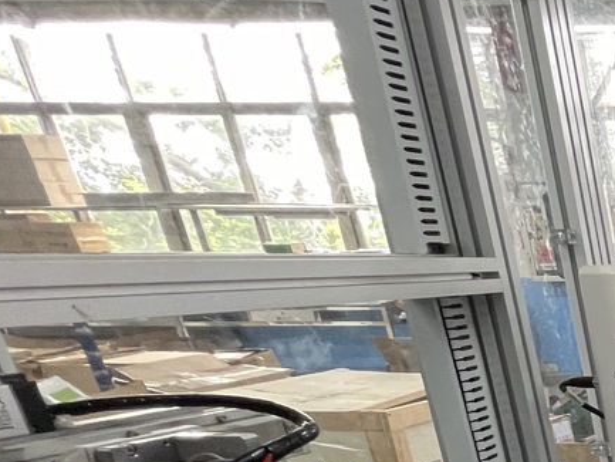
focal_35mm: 45
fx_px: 800
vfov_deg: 27.6
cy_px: 576
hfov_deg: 24.1
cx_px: 1051
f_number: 1.8
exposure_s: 1/68
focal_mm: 1.57
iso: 250
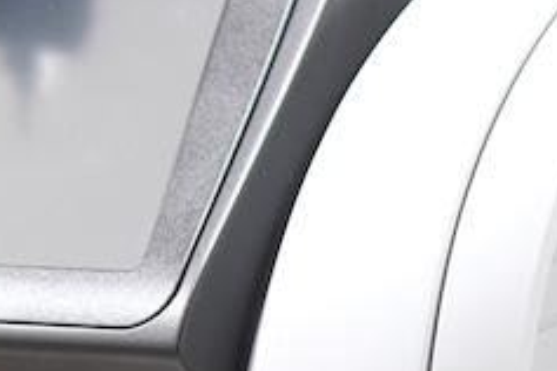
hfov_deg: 6.4
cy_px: 244
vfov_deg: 4.3
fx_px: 4935
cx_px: -214
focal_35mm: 319
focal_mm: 56
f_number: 1.2
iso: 800
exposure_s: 1/180
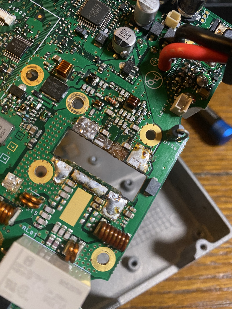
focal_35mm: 26
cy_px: 154
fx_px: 232
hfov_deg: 53.1
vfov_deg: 67.3
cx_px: 116
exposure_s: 1/60
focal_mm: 4.25
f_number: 1.8
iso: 200
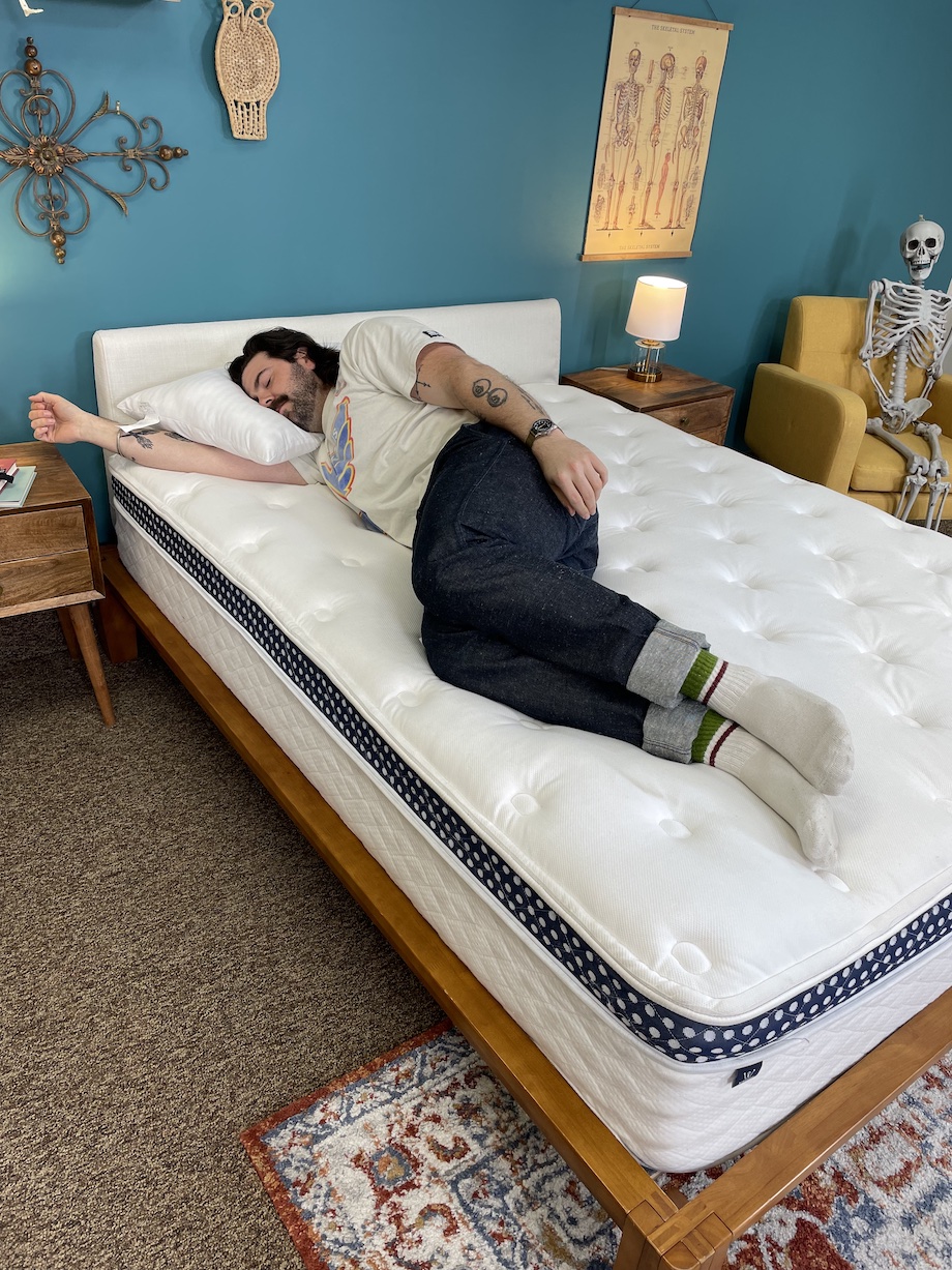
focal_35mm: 26
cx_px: 476
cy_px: 635
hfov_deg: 53.1
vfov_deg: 67.3
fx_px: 954
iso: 50
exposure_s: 1/120
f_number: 1.6
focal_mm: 4.2
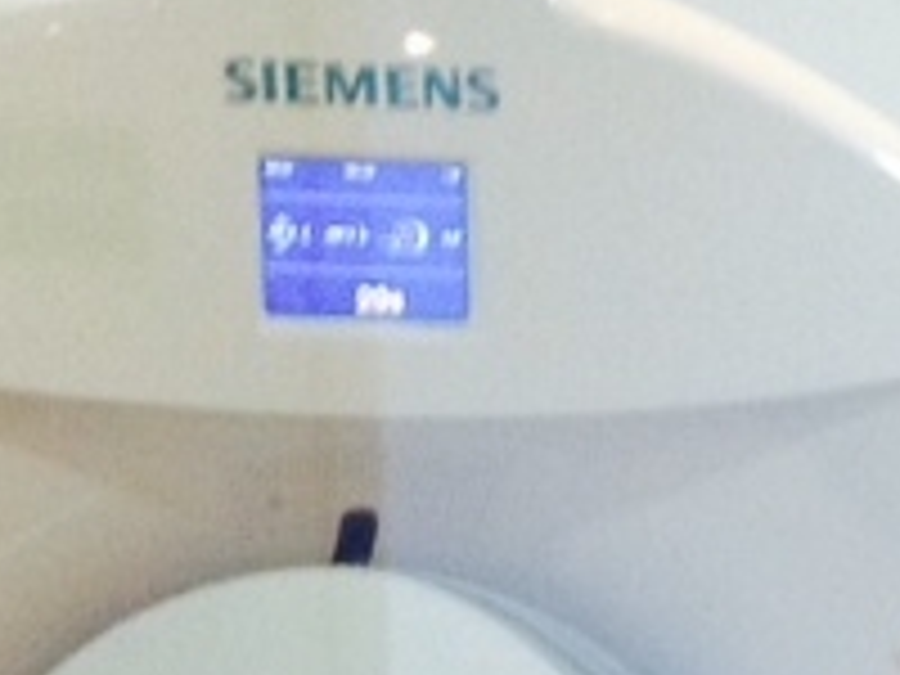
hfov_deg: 8.5
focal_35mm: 224
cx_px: 1584
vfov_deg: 6.4
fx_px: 5824
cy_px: 1386
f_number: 2.4
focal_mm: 4.28
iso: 125
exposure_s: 1/20
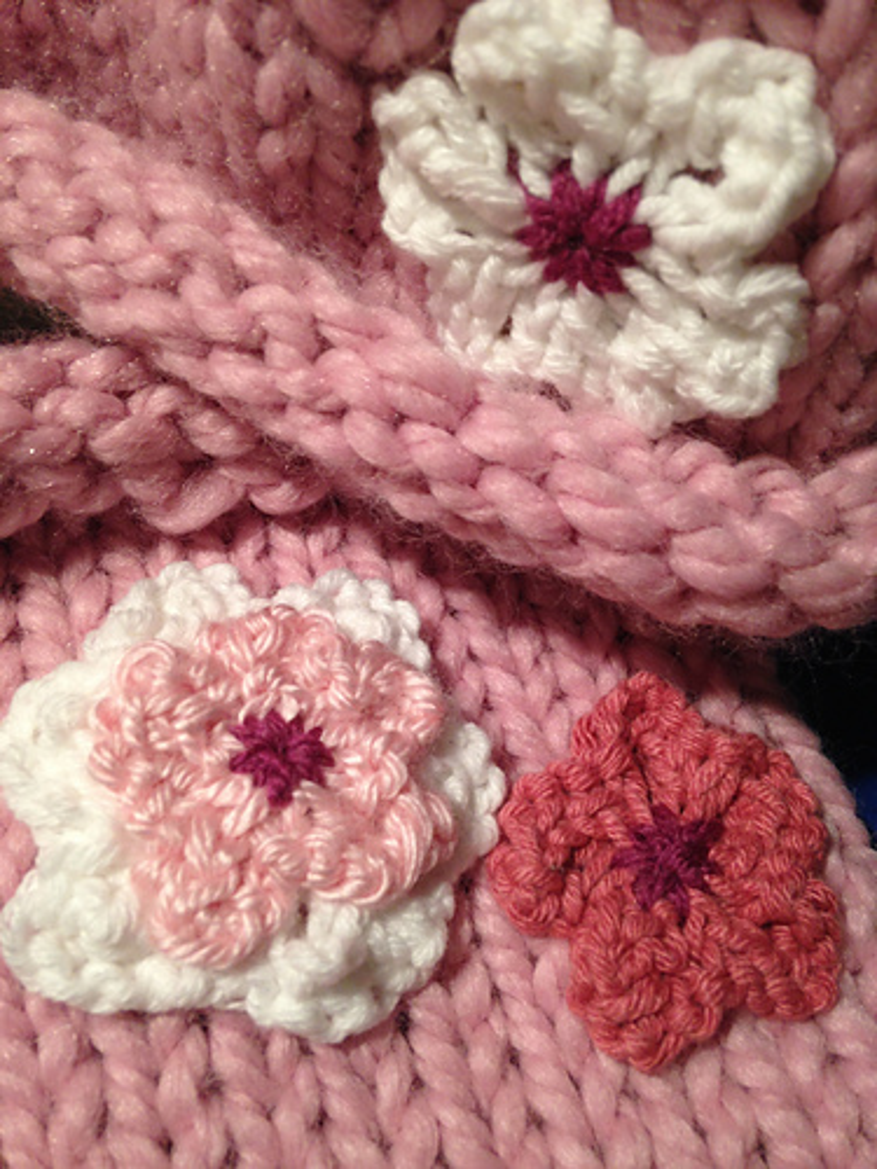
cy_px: 584
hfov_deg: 42.9
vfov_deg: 55.4
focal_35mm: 33
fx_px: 1115
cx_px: 438
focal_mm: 4.12
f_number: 2.4
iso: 80
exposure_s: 1/20
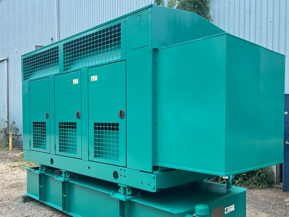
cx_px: 161
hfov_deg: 52.5
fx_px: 292
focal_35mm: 35
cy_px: 124
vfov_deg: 40.6
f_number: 1.6
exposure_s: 1/1009
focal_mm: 5.1
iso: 50
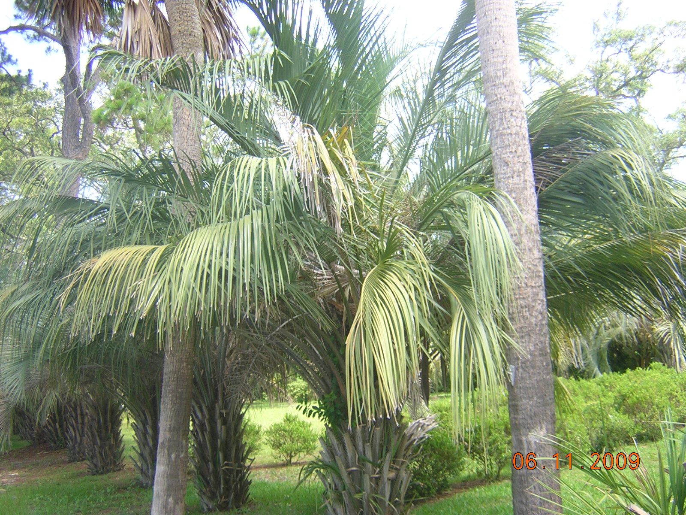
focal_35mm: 36
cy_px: 258
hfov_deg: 51.4
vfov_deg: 39.7
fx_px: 713
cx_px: 343
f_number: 2.6
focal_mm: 4.7
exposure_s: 1/139
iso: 100
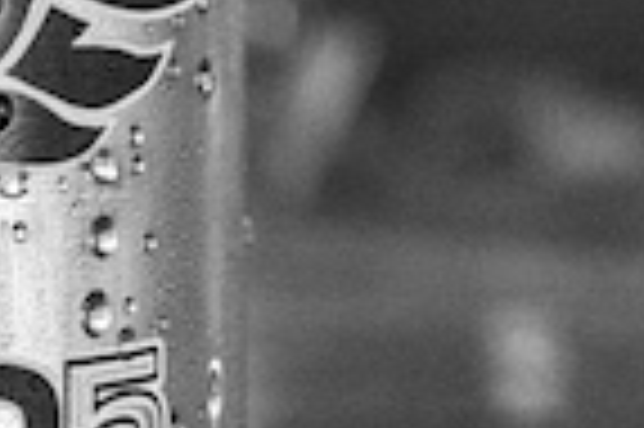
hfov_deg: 11.6
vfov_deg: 7.9
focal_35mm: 172
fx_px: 3073
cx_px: -239
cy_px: -119
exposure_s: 1/30
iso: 1250
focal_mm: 24
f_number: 7.1
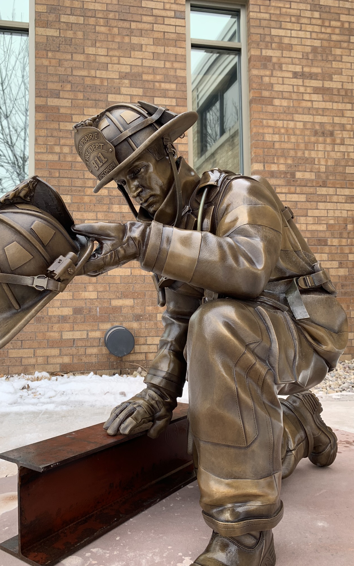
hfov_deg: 44.5
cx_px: 164
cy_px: 287
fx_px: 432
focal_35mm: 28
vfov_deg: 66.5
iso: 25
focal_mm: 4.25
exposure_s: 1/343
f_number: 1.8
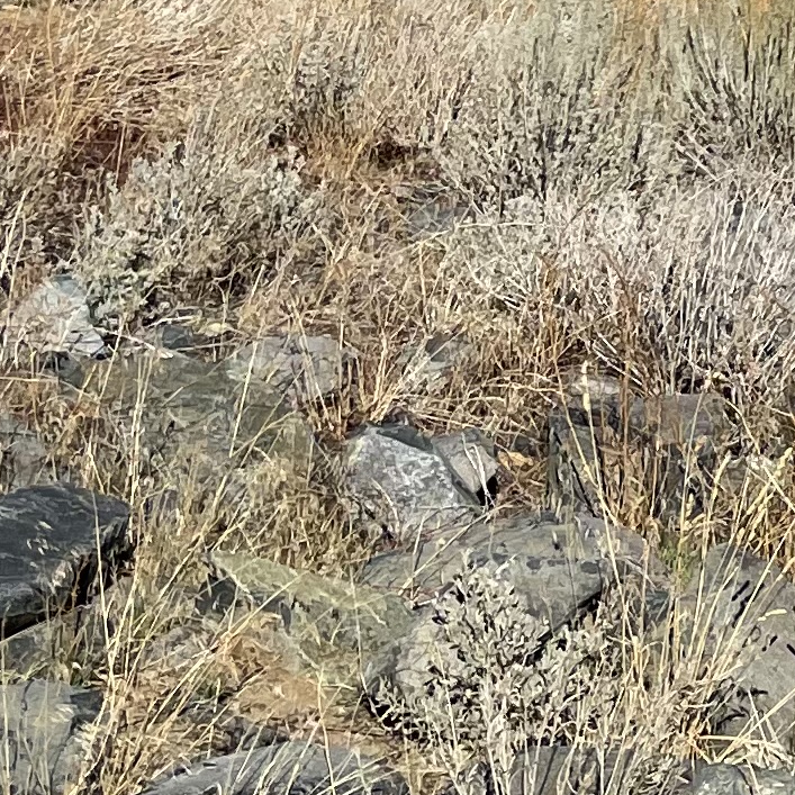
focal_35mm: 131
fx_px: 3404
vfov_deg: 12.1
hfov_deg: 11.7
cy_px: -713
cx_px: 1691
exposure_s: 1/5556
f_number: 1.6
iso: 32
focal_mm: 4.2
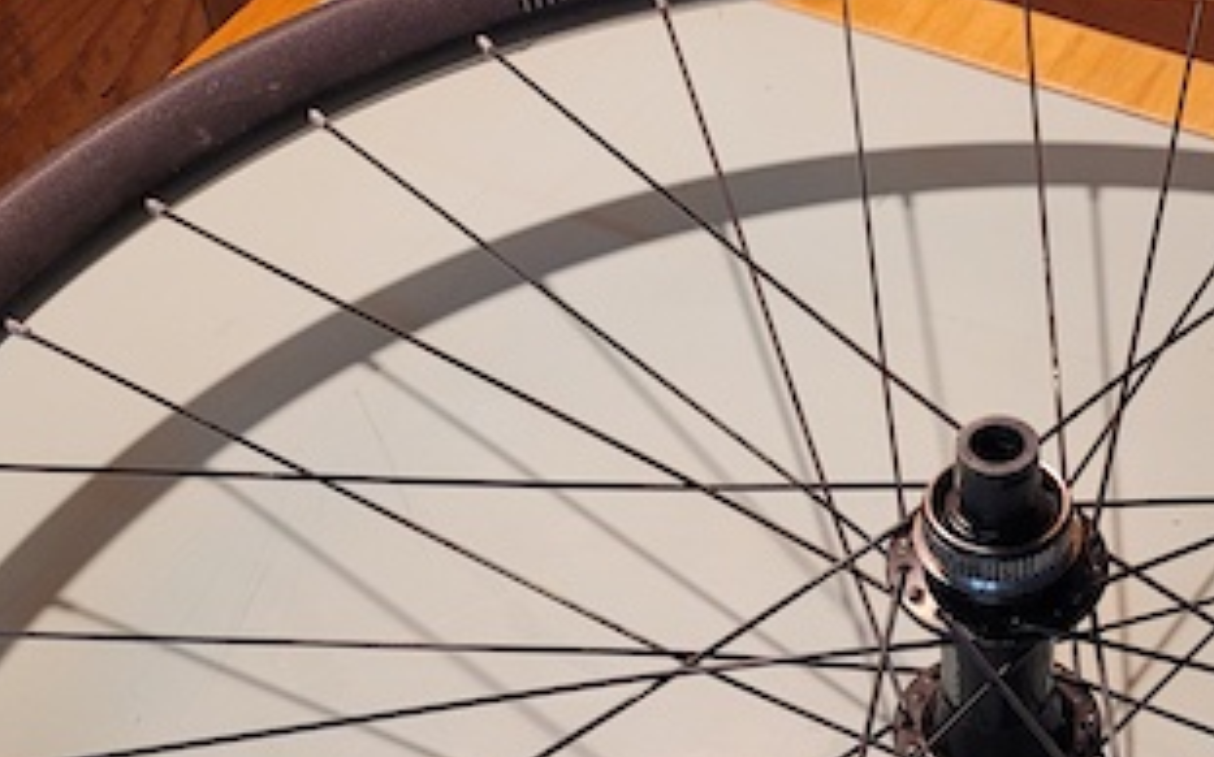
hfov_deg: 28.1
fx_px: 2348
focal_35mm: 71
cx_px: 1046
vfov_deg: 17.3
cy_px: 956
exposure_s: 1/120
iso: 200
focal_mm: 5.4
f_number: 1.8
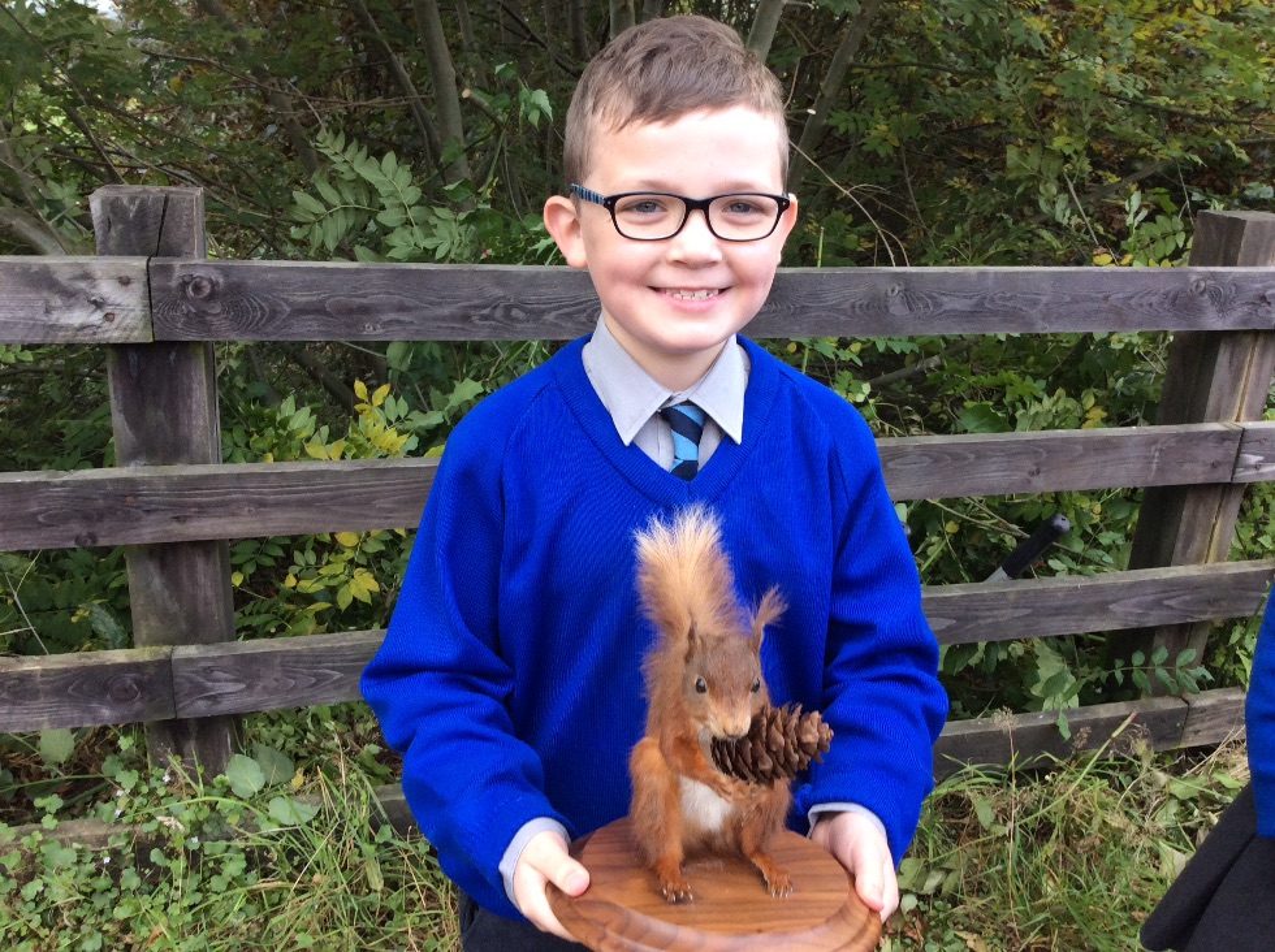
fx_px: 1177
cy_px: 476
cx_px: 638
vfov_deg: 44.1
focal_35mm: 32
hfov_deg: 56.9
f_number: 2.4
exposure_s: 1/100
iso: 40
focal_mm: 3.3
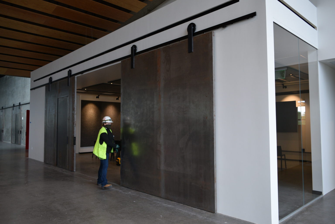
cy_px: 112
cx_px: 168
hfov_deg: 67.3
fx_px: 251
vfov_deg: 48.0
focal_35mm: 27
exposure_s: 1/80
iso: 400
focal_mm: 18
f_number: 4.5
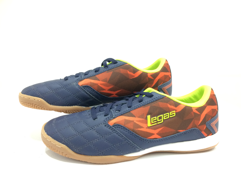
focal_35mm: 29
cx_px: 120
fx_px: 202
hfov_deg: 61.7
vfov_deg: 48.2
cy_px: 90
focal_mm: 4.15
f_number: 2.2
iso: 250
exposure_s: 1/33
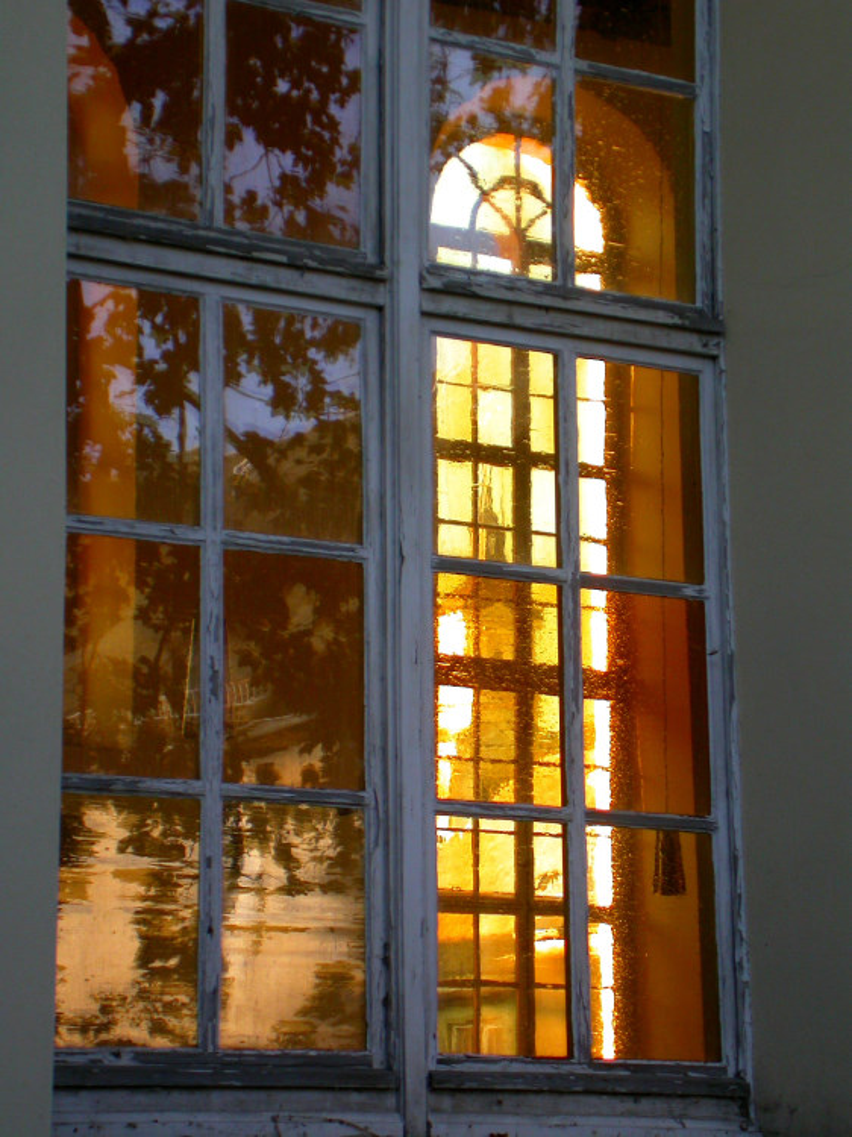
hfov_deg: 10.0
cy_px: 568
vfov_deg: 13.3
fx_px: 4860
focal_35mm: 148
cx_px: 426
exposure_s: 1/40
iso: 100
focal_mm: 30.6
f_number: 4.9
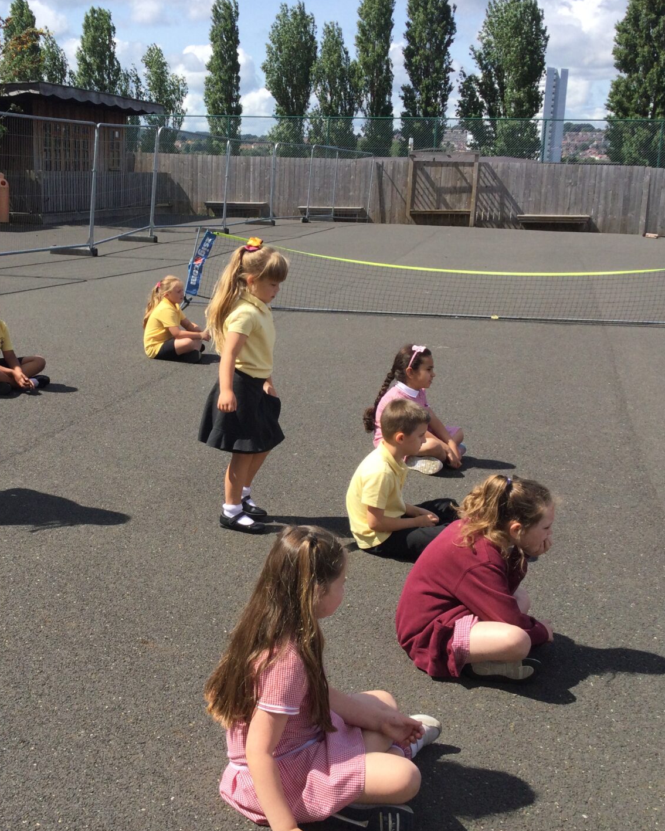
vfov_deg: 44.8
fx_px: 1008
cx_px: 188
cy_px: 413
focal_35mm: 41
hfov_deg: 35.9
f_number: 2.4
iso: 25
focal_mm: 3.3
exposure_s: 1/1199
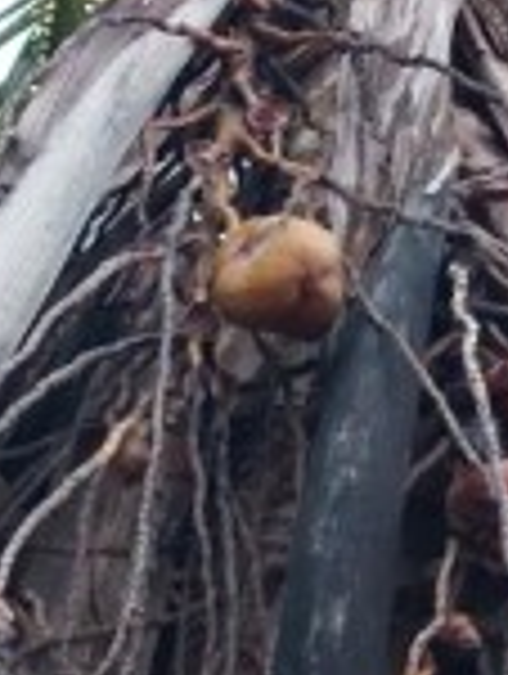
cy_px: 657
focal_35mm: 128
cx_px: 432
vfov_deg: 15.1
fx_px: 2497
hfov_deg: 11.6
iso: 320
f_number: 1.8
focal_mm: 4.6
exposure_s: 1/33
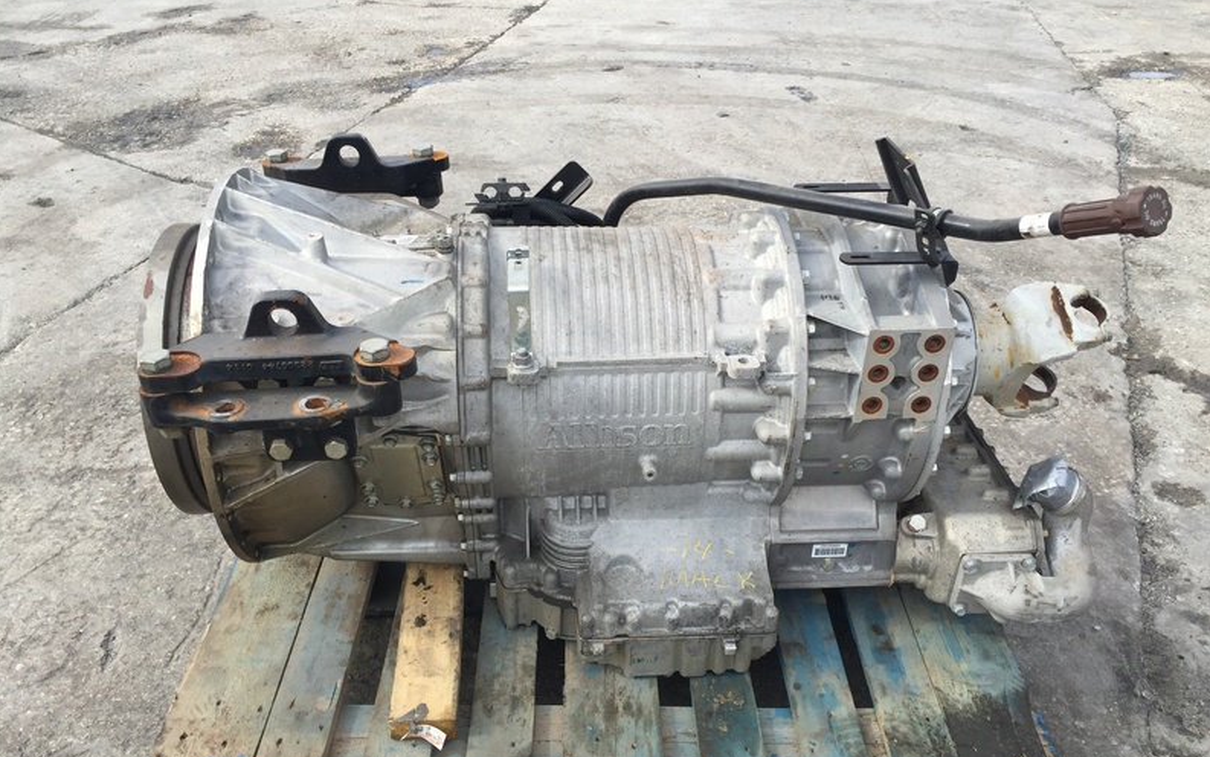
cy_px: 429
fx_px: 1022
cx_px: 604
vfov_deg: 40.5
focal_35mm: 31
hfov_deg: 61.2
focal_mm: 4.15
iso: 32
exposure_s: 1/920
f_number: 2.2
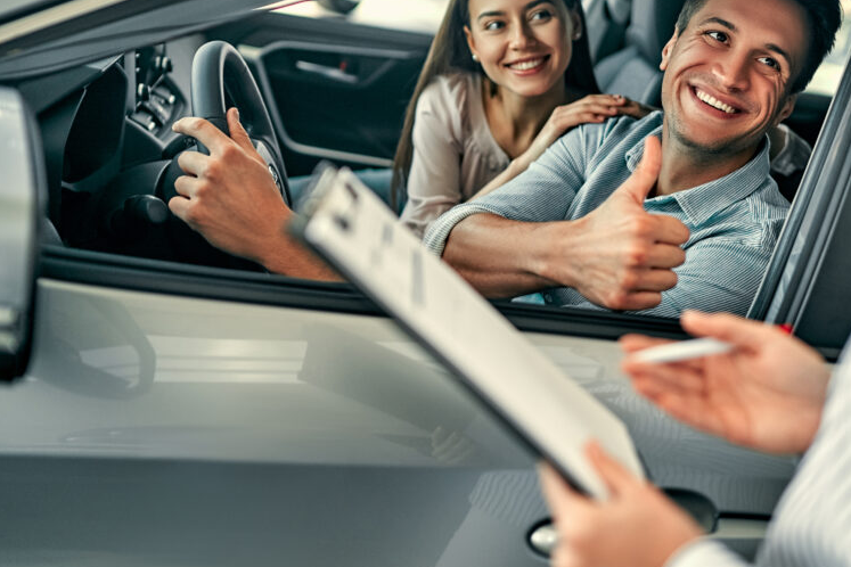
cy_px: 235
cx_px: 545
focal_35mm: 48
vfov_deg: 28.0
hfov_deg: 40.8
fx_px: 1135
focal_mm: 35
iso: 400
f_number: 1.6
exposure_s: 1/500
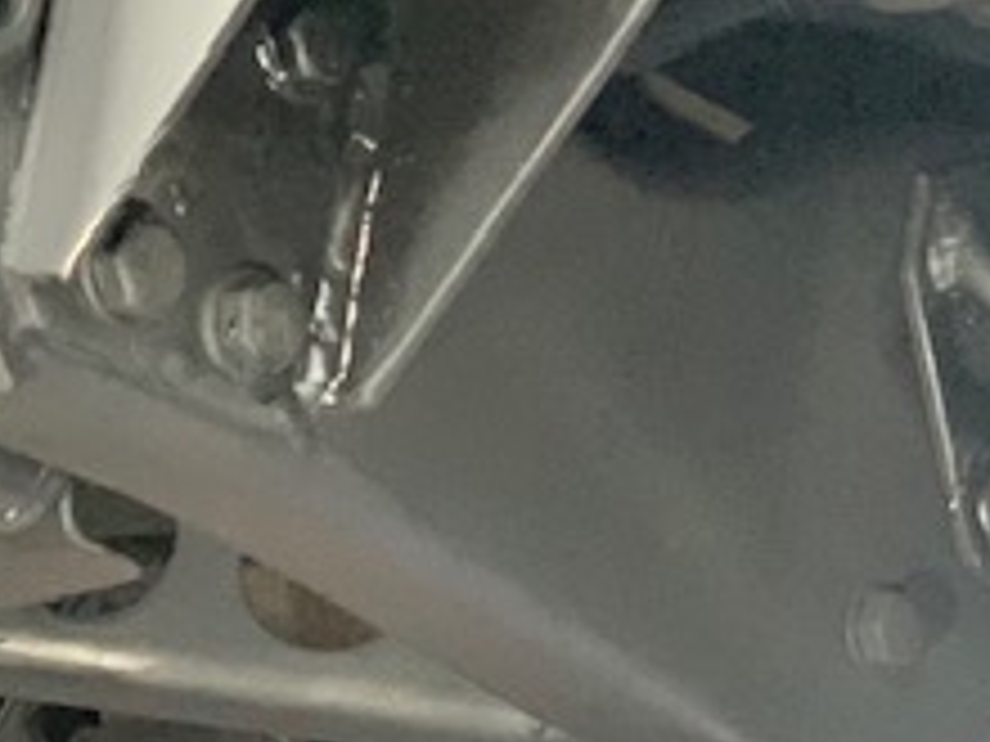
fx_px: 4319
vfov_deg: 9.7
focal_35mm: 151
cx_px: 324
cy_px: 782
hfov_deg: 13.1
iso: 1000
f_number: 2.4
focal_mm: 6
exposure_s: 1/30
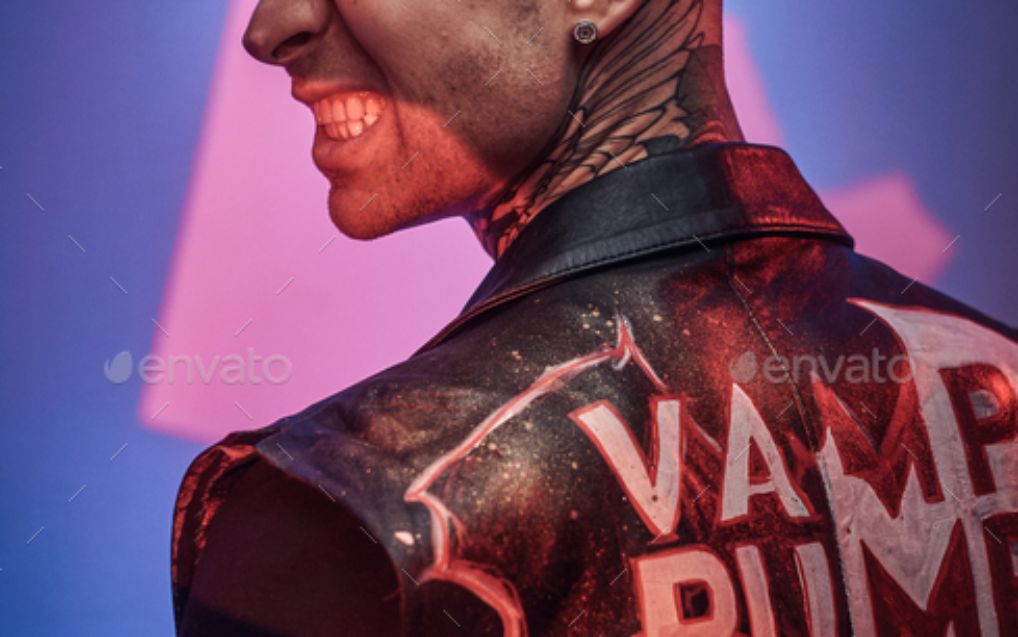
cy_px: 353
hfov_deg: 13.5
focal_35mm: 155
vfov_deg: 8.5
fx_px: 4302
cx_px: 504
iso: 500
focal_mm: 56
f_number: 2.2
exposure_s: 1/160
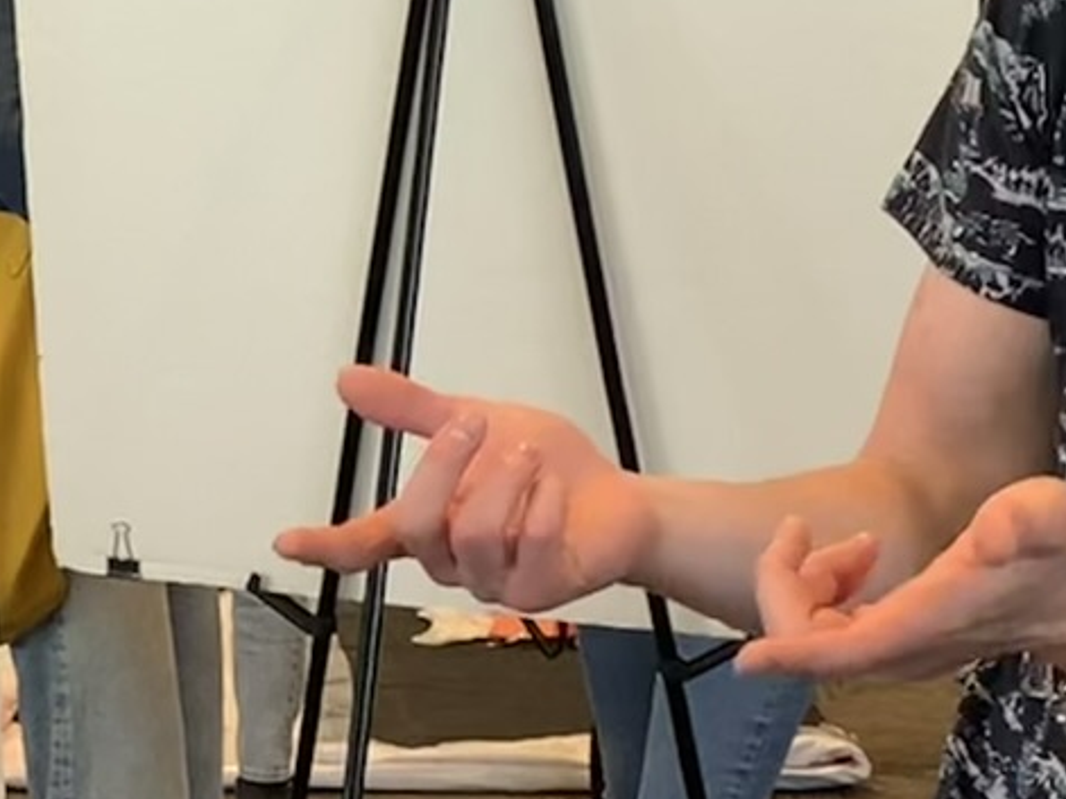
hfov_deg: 17.0
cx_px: -2
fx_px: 3479
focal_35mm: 113
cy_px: 917
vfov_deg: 12.8
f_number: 1.8
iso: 100
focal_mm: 4.25
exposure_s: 1/59
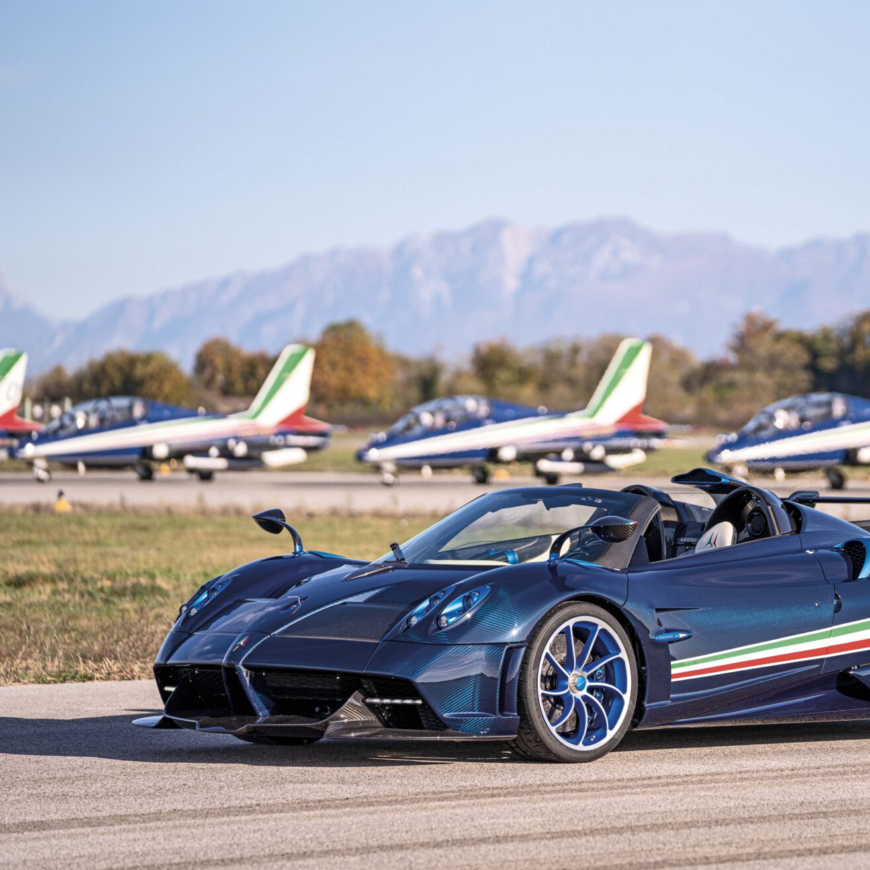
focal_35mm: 183
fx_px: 5204
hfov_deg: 9.5
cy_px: 434
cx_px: 623
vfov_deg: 9.6
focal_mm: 143
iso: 200
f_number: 2.8
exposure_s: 1/4000
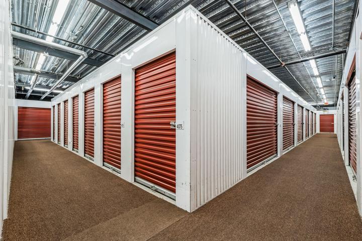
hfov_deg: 100.4
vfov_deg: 77.3
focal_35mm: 15
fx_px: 151
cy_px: 120
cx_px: 181
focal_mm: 10
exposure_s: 1/10
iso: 250
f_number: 7.1
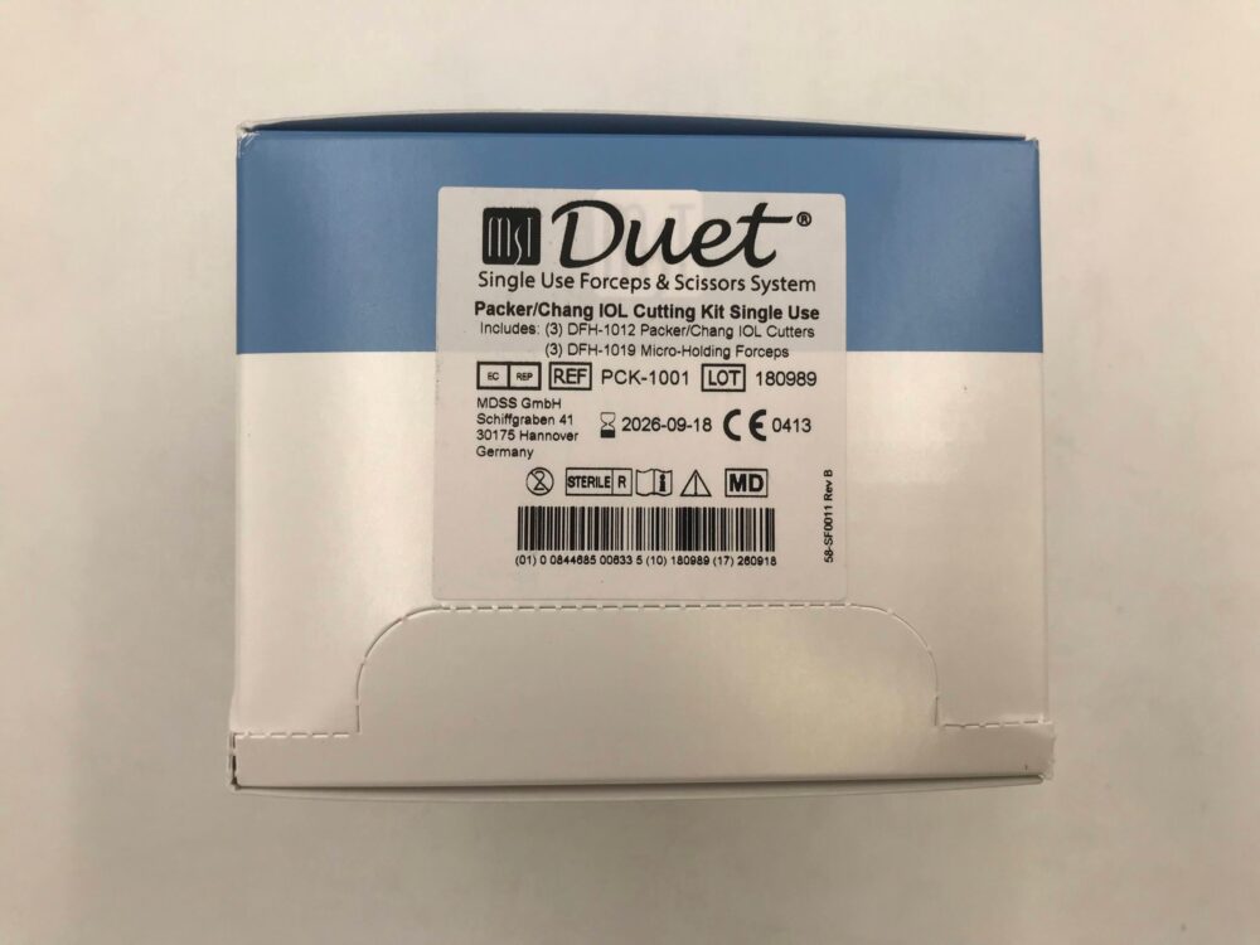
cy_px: 472
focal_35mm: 28
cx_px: 630
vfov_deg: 49.7
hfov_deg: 63.4
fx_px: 1019
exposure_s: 1/120
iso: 25
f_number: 1.8
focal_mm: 3.99
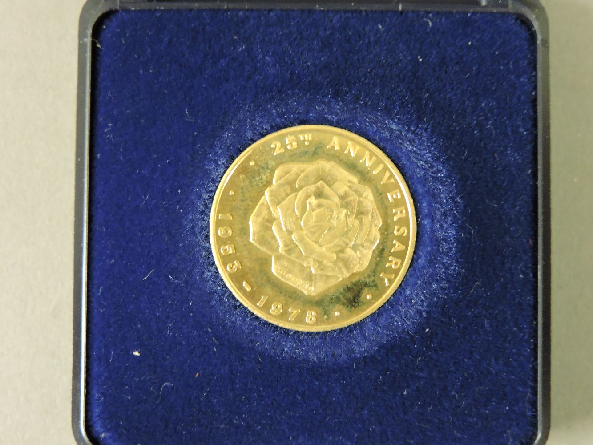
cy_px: 222
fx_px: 857
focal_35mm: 50
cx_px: 296
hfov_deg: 38.2
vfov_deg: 29.1
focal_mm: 8.9
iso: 800
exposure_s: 1/6
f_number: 3.6
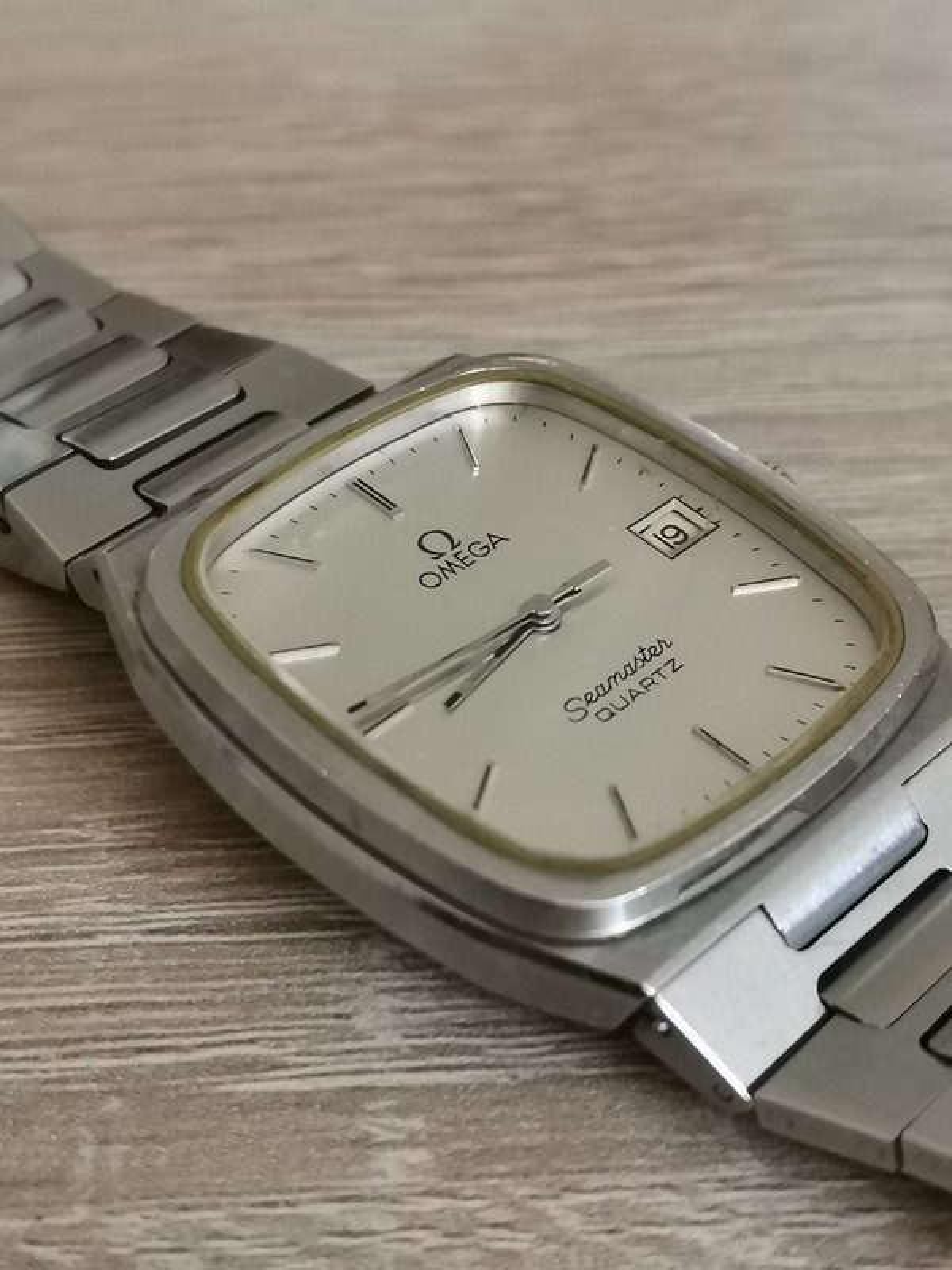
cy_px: 635
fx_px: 2053
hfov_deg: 26.1
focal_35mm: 56
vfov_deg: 34.3
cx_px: 476
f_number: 1.8
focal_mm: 4.75
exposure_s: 1/33.3
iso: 500
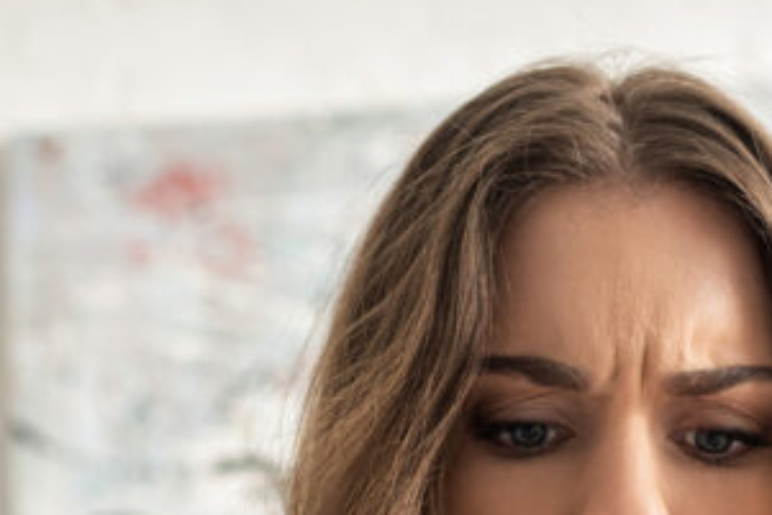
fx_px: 2553
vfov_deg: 11.0
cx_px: 387
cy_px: 822
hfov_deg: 17.2
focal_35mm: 119
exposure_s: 1/200
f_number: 3.2
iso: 160
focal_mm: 35
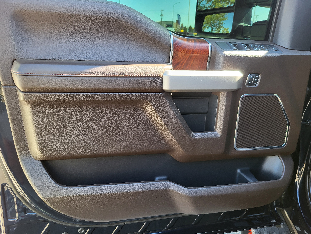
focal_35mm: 26
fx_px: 234
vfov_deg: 53.1
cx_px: 156
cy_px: 117
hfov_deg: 67.3
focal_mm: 5.4
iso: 100
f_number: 1.8
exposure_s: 1/120
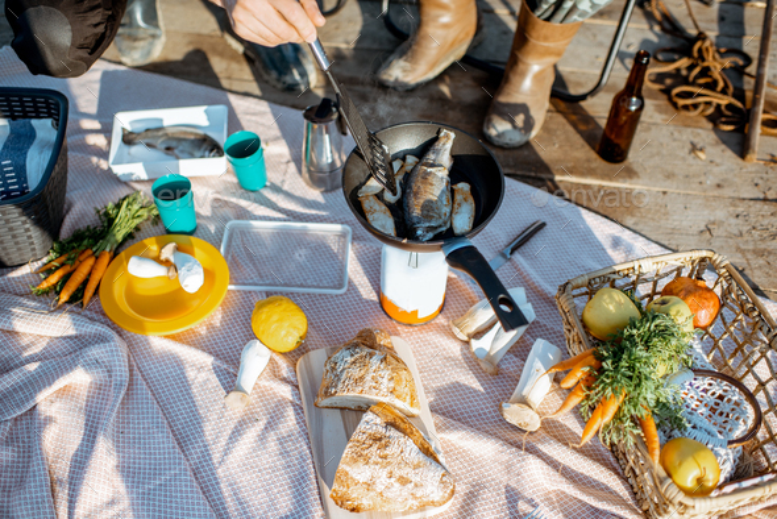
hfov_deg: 54.4
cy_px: 260
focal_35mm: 35
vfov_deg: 37.9
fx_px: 756
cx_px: 388
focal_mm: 35
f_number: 2.2
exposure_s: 1/6400
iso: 400
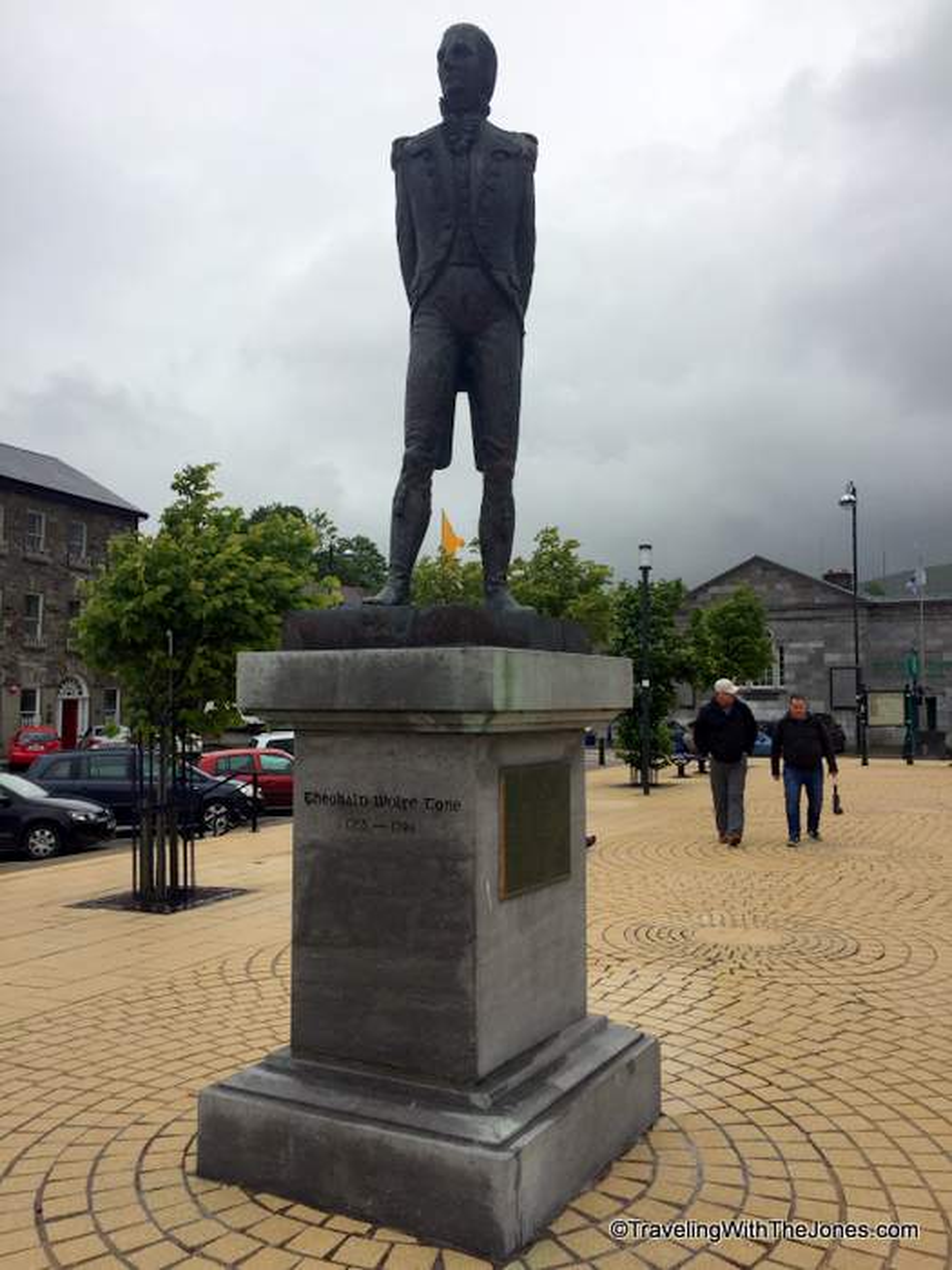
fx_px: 1063
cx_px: 476
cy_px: 635
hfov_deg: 48.2
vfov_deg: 61.7
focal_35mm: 29
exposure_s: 1/4405
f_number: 2.2
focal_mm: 4.15
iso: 32
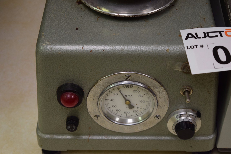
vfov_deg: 19.0
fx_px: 462
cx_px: 116
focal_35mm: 72
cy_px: 77
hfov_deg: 28.0
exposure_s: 1/60
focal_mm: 48
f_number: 5.3
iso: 560
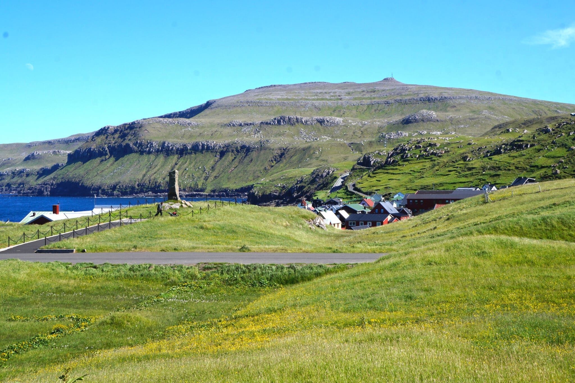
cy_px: 192
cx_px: 288
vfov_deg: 25.0
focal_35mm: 54
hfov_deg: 36.9
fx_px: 862
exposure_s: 1/100
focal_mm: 36
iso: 100
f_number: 16
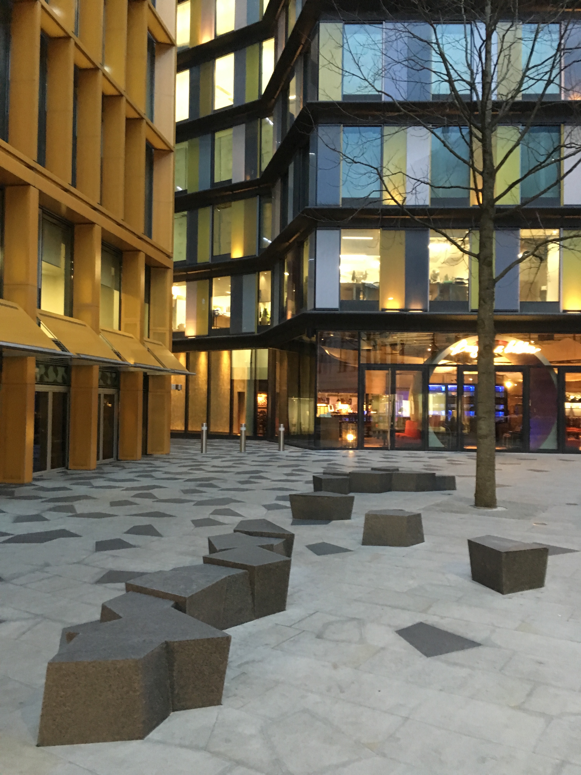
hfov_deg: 48.2
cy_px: 388
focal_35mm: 29
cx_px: 290
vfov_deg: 61.7
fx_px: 649
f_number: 2.2
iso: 400
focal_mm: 4.15
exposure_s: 1/17
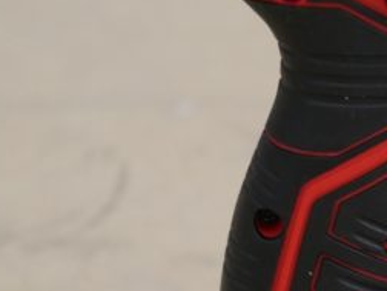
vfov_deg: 3.8
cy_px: 172
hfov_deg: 5.1
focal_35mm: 391
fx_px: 4371
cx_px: 362
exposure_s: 1/250
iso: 3200
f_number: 5.4
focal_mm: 88
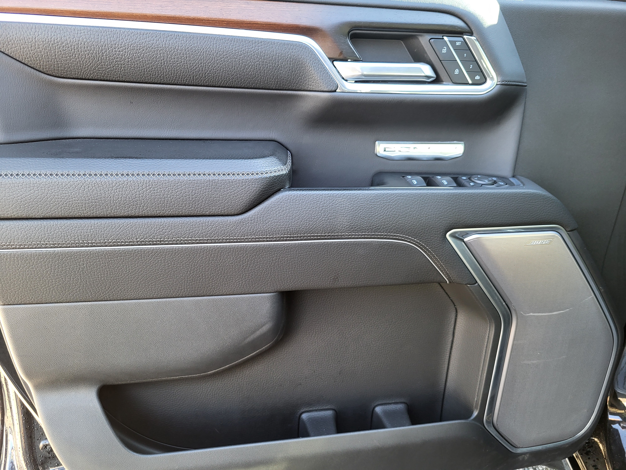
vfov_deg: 53.1
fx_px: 470
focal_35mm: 26
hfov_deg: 67.3
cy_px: 235
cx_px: 313
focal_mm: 5.4
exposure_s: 1/120
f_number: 1.8
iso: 160
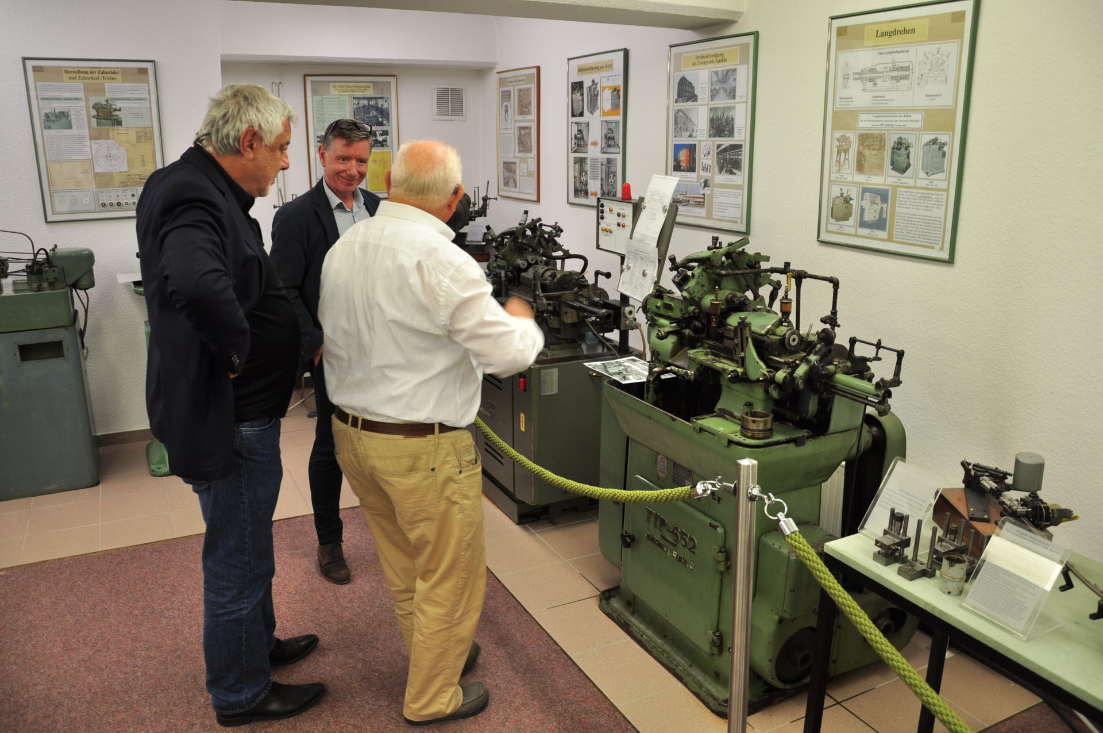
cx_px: 552
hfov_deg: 67.4
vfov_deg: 47.8
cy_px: 366
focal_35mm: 27
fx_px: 826
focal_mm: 18
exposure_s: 1/40
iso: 200
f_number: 3.5
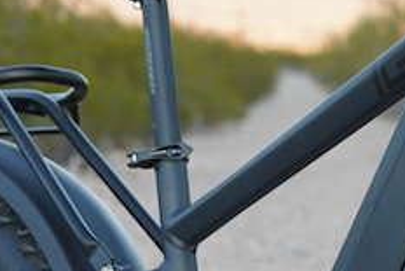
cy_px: 373
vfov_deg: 4.5
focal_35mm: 303
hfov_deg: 6.8
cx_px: 361
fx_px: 3411
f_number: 5
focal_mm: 55
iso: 160
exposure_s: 1/60
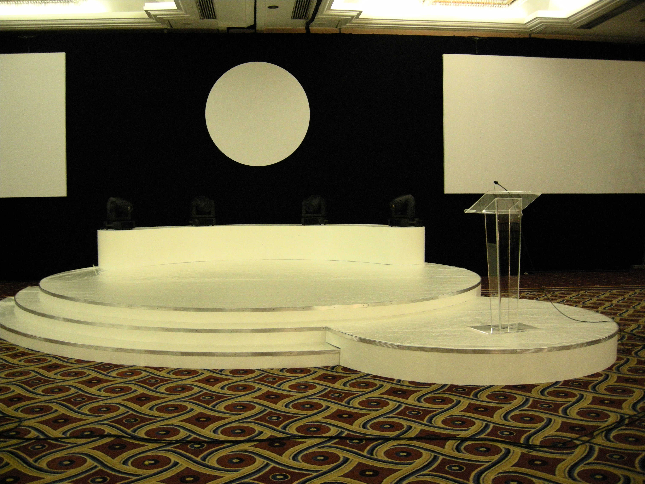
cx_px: 322
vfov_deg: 39.7
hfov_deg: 51.4
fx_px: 671
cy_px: 242
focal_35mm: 36
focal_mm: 7.5
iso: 439
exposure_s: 1/8
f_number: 2.7
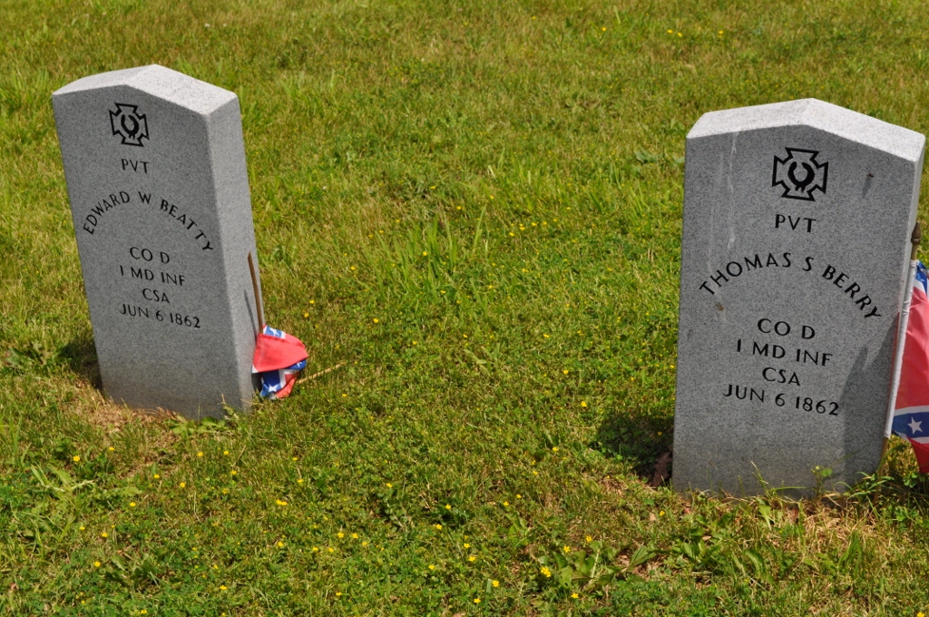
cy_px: 308
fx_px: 1392
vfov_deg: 25.0
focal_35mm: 54
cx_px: 464
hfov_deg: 36.9
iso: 200
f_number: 11
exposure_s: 1/500
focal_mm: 36
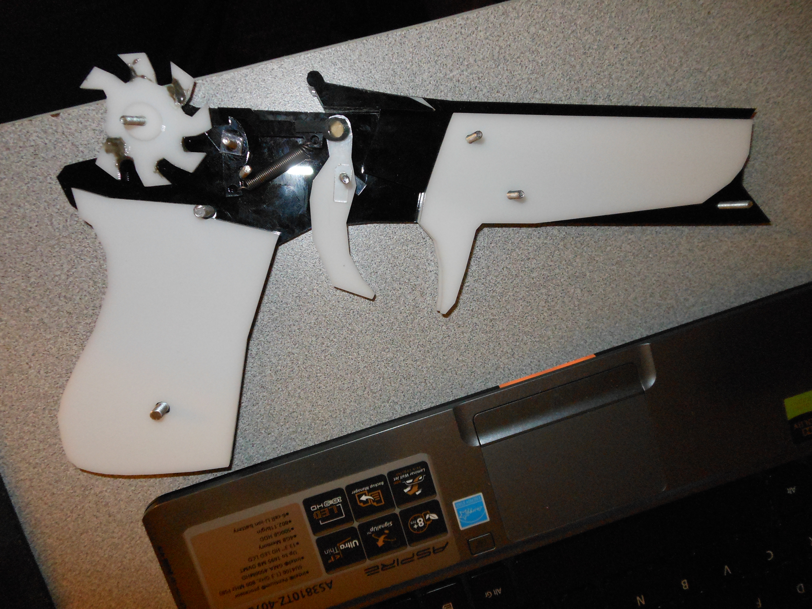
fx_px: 586
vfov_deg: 54.9
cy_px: 304
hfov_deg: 69.4
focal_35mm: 25
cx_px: 406
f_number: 10.2
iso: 400
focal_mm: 4.5
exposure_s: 1/8
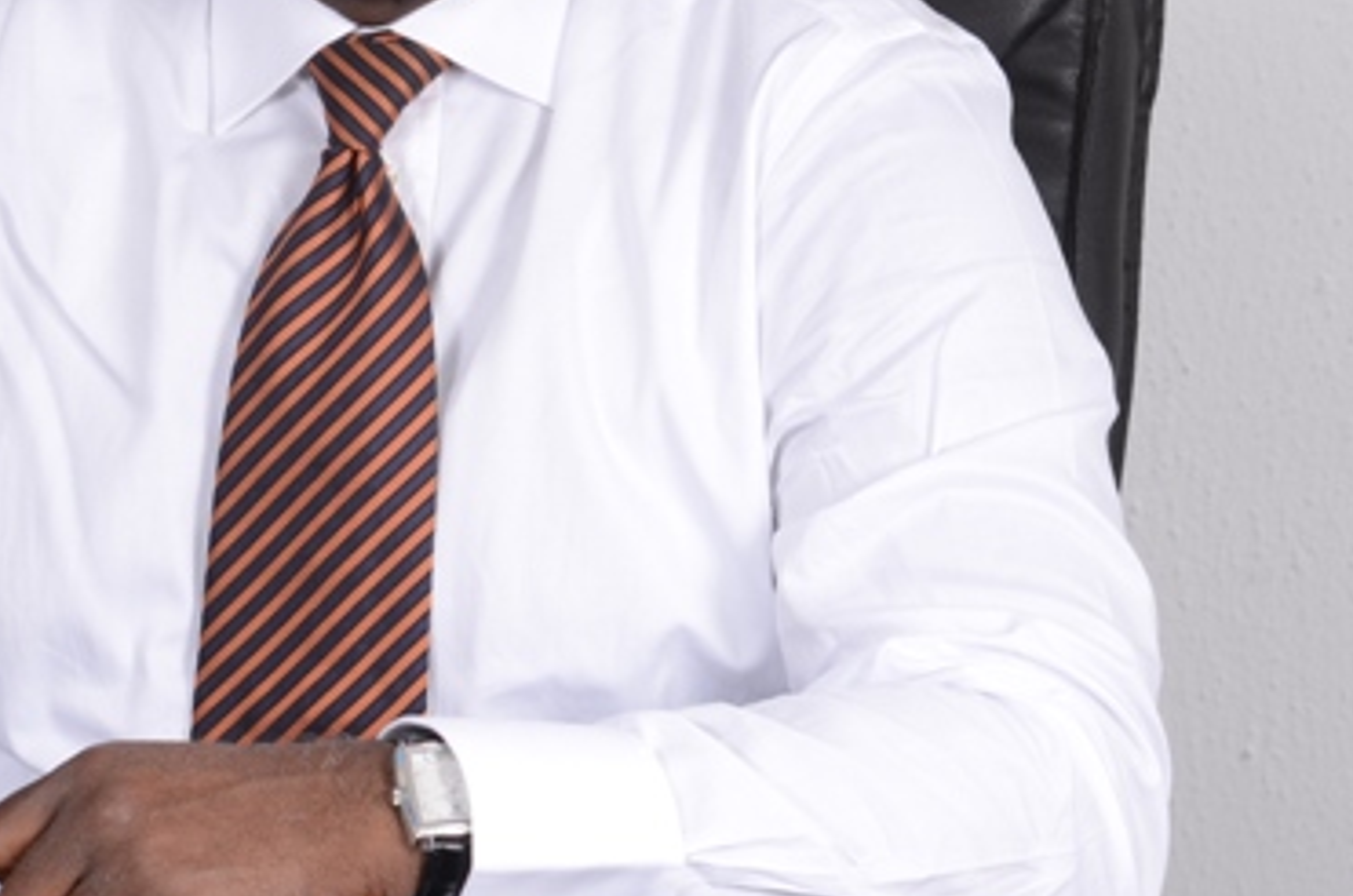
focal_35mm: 194
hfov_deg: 10.6
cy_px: 219
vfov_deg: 7.0
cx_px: 361
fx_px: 7279
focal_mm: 60
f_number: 11
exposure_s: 1/100
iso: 100
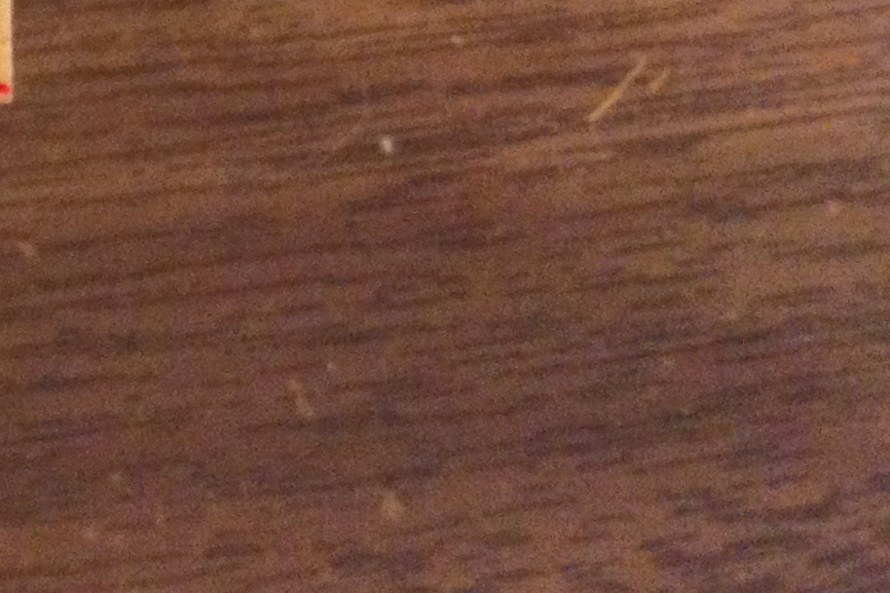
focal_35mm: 130
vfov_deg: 10.2
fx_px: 3213
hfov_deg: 14.3
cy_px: -260
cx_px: -606
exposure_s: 1/15
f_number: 2.4
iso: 400
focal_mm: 4.28
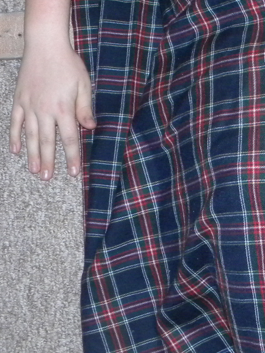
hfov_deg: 17.8
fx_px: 806
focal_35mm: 79
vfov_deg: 24.7
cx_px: 310
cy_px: 182
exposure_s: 1/26
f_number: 3.5
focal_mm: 5
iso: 400
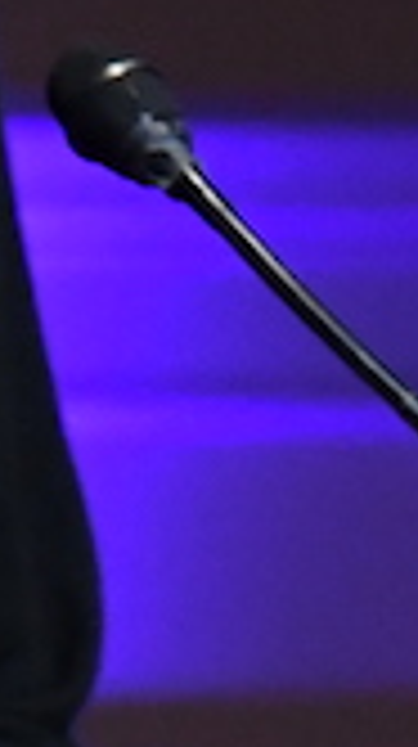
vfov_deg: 1.2
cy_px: 214
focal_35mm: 1859
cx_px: -112
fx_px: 36743
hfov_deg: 0.7
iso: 2500
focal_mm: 140
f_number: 5.6
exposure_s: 1/200
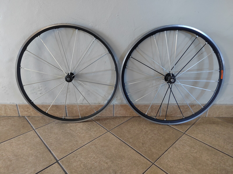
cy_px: 87
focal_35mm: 23
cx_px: 116
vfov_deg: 58.9
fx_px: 155
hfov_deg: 73.9
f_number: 1.9
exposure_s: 1/100
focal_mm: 5.52
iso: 2525
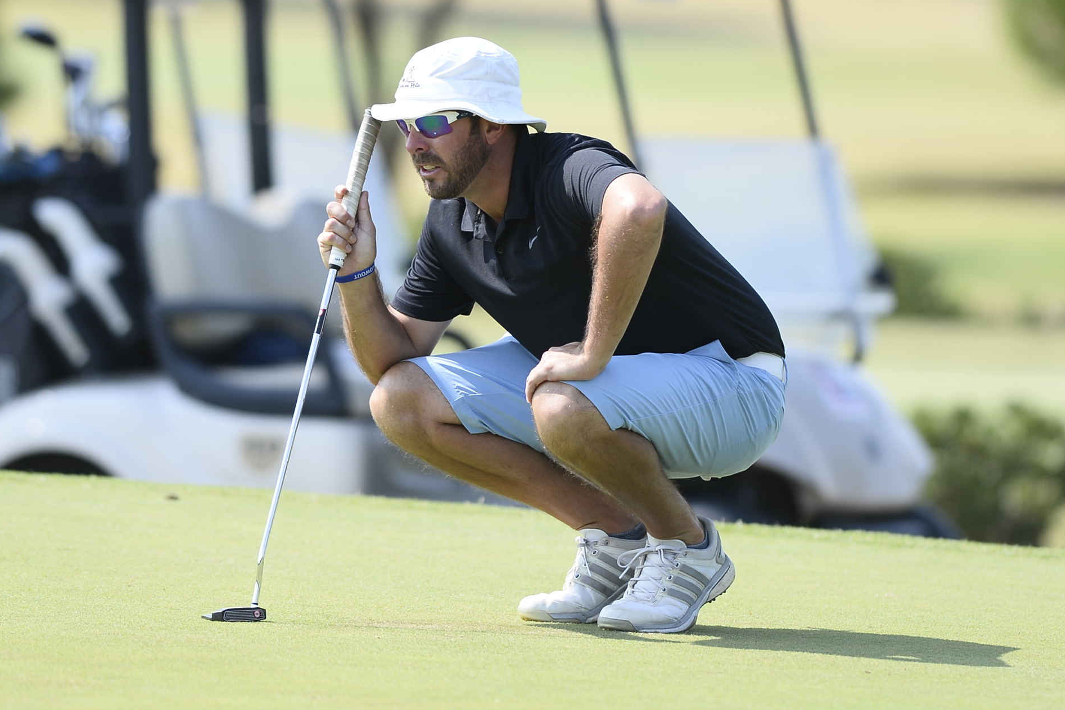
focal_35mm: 318
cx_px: 540
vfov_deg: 4.3
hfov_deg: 6.5
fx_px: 9407
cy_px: 356
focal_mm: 300
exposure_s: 1/1000
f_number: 2.8
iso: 125
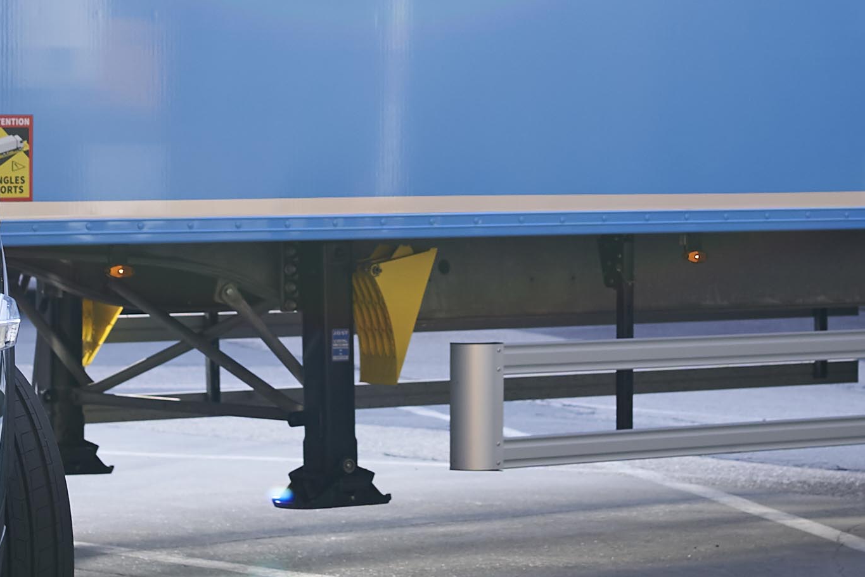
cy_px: 189
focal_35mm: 151
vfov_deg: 9.1
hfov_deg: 13.6
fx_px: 3628
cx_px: 293
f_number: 3.2
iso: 100
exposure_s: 1/400
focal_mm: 35
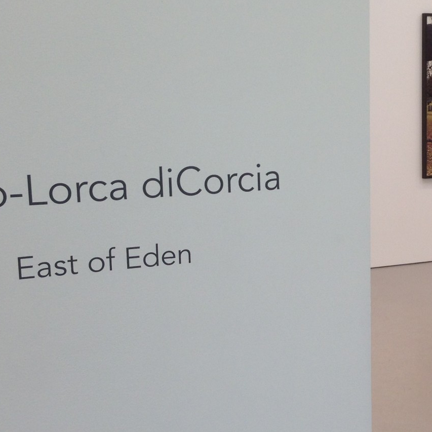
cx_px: 358
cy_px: 227
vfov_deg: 24.7
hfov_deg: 24.2
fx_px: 988
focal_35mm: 70
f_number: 2.4
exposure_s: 1/60
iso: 50
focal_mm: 4.12
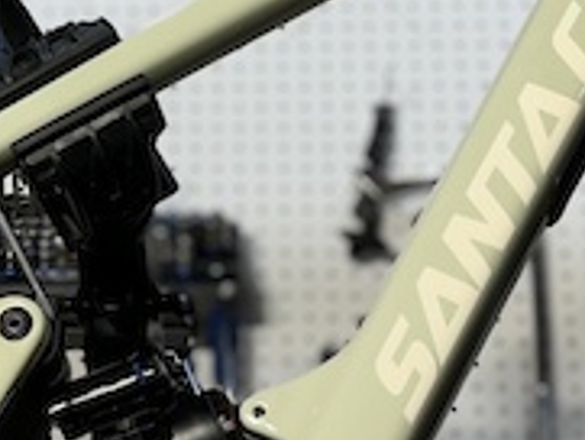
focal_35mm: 106
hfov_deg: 18.1
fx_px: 1793
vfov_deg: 14.0
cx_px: 23
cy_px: 159
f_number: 1.78
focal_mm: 6.76
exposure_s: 1/120
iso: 64
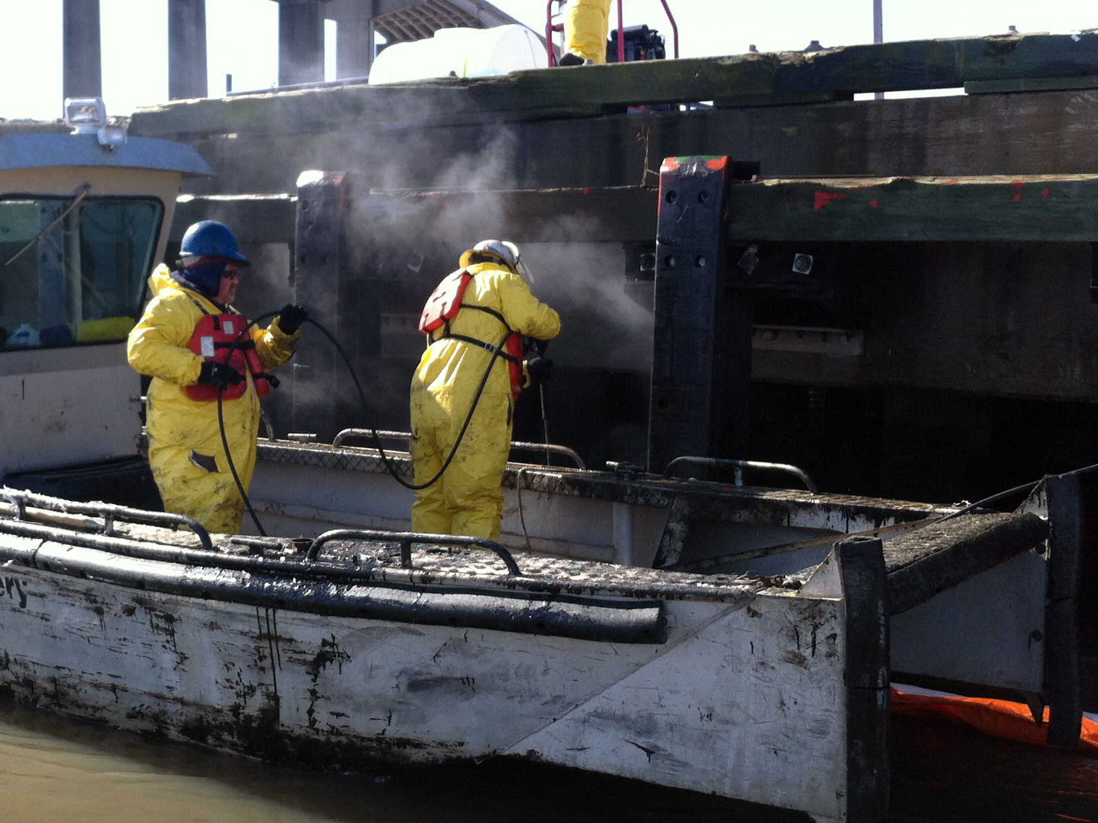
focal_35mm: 55
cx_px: 275
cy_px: 423
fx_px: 1744
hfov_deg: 34.2
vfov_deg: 26.6
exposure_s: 1/503
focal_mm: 3.85
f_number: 2.8
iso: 80
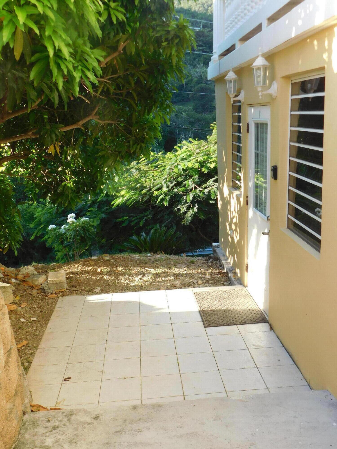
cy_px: 224
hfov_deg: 39.7
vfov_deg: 51.4
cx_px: 168
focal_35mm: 36
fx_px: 467
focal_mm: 6.3
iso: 125
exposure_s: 1/125
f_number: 3.5
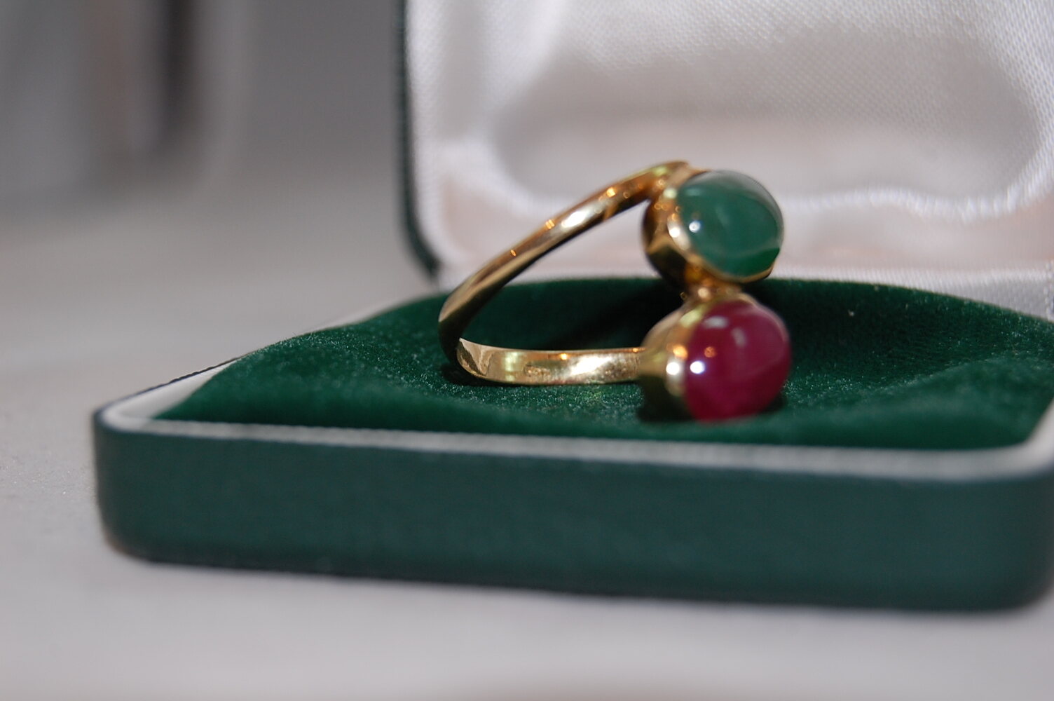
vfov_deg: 16.5
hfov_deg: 24.6
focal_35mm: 82
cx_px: 527
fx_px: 2413
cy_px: 350
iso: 320
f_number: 5.6
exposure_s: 1/60
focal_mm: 55
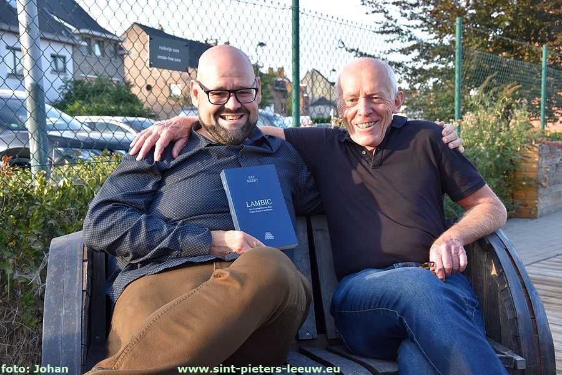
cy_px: 188
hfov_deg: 38.9
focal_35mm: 51
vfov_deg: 26.5
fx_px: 796
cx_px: 281
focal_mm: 34
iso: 400
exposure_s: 1/160
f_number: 6.3
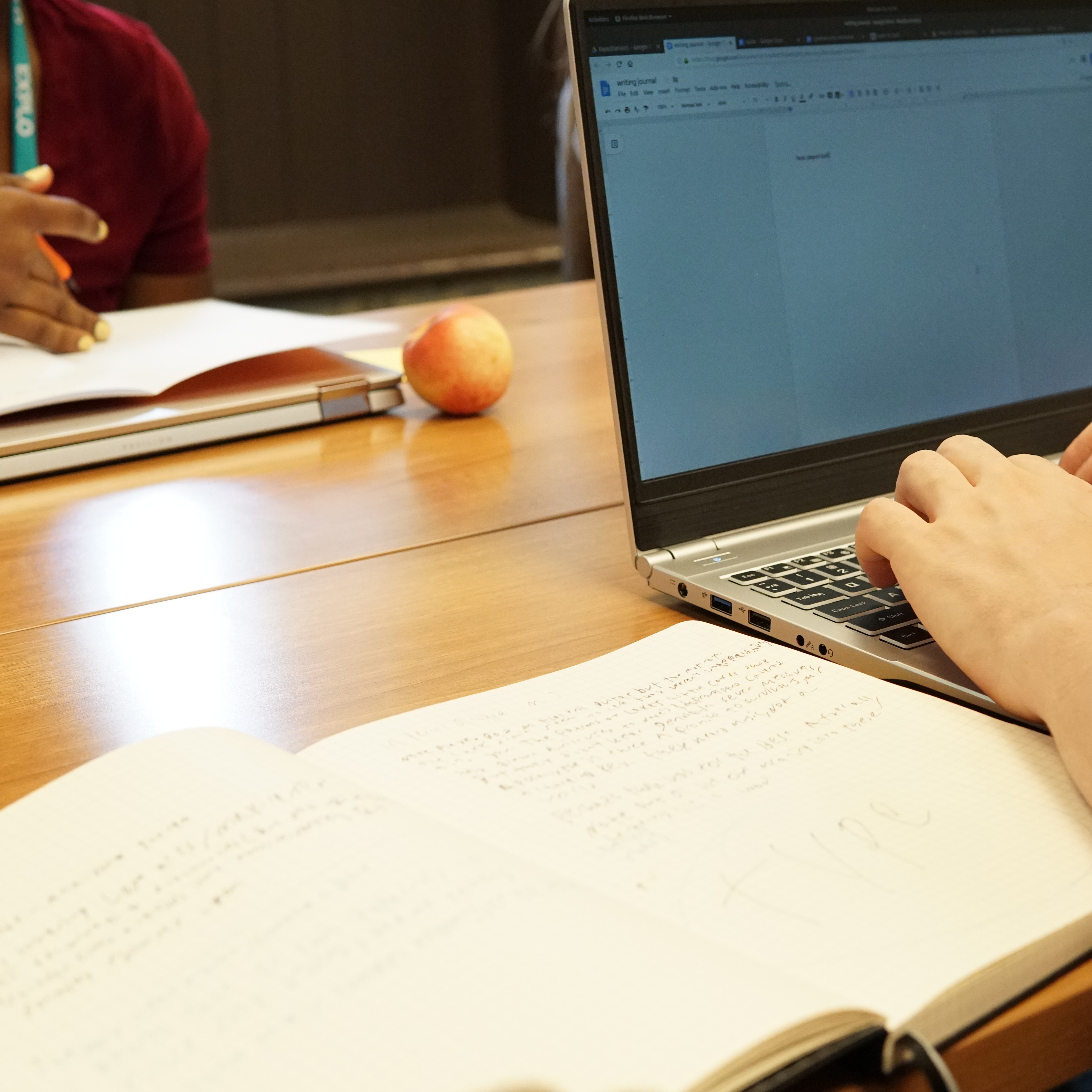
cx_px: 772
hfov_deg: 29.2
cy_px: 541
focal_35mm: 58
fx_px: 2070
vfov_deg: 29.6
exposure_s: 1/200
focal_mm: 30
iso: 2500
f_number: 4
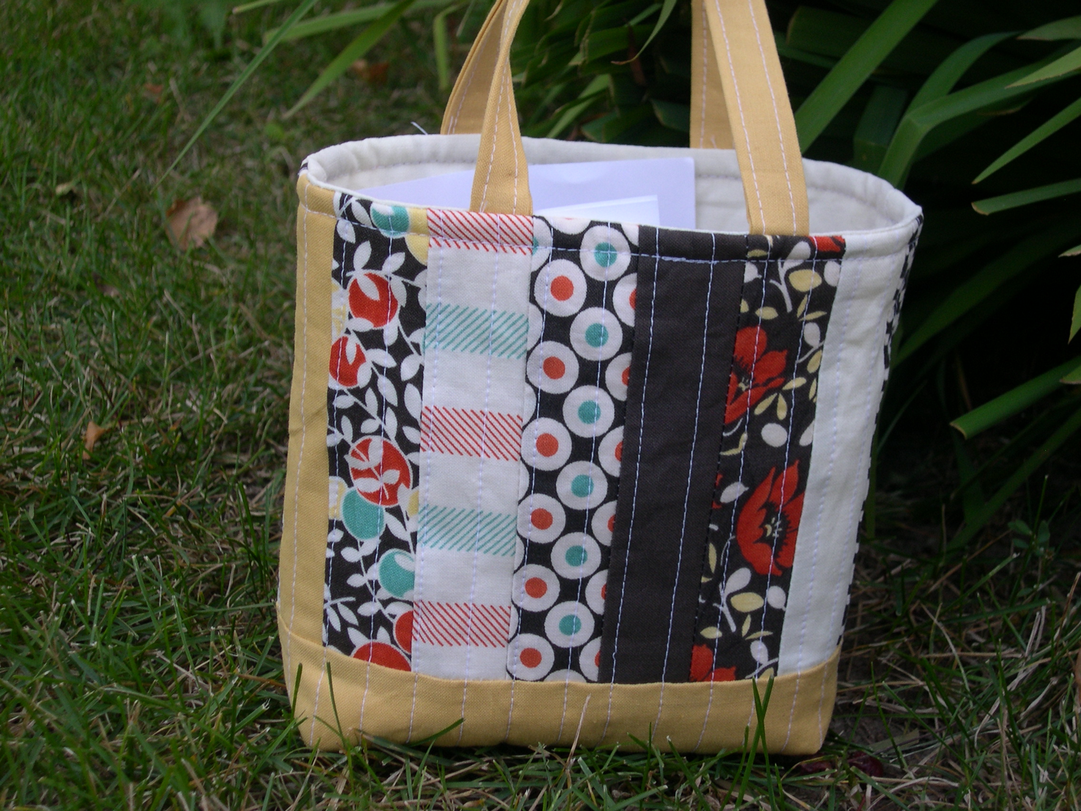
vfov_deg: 21.9
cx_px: 540
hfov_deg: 29.0
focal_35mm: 67
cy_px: 406
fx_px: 2092
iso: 100
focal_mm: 14.2
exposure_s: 1/33.6
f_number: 3.7
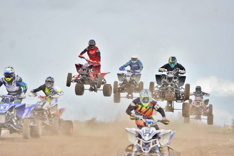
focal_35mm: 200
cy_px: 78
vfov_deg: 6.9
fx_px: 1299
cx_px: 117
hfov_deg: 10.3
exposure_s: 1/1000
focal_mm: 200
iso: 200
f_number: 4.5
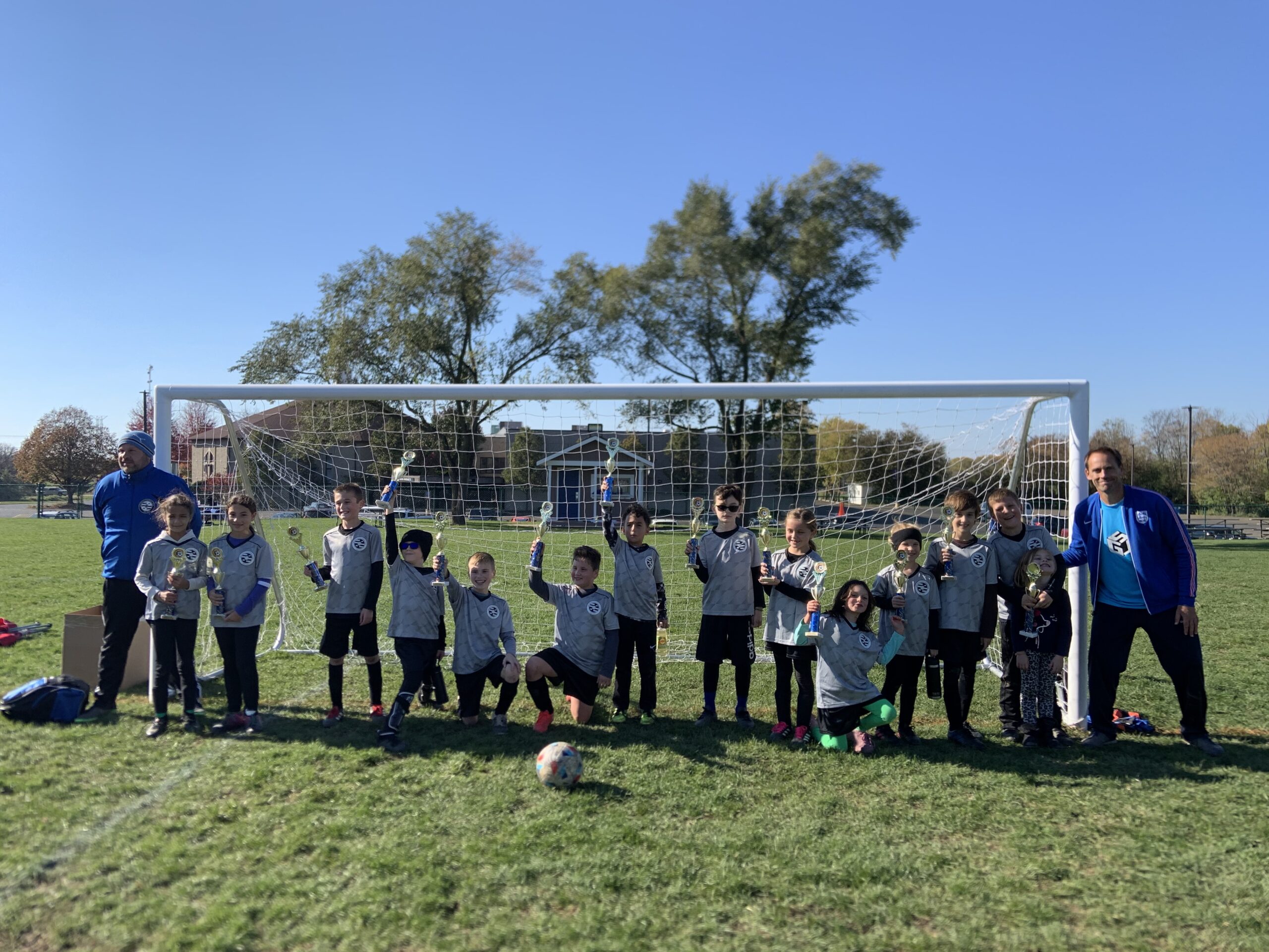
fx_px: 953
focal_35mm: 26
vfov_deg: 53.1
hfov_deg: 67.3
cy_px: 476
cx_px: 634
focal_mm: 4.25
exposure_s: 1/1718
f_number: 1.8
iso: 25
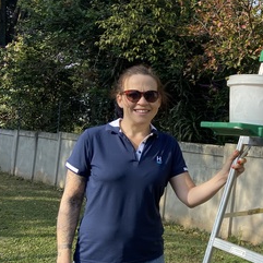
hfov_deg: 31.8
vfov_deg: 34.0
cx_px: 254
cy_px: 124
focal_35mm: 50
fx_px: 430
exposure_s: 1/1103
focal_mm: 4.25
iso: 32
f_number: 1.8
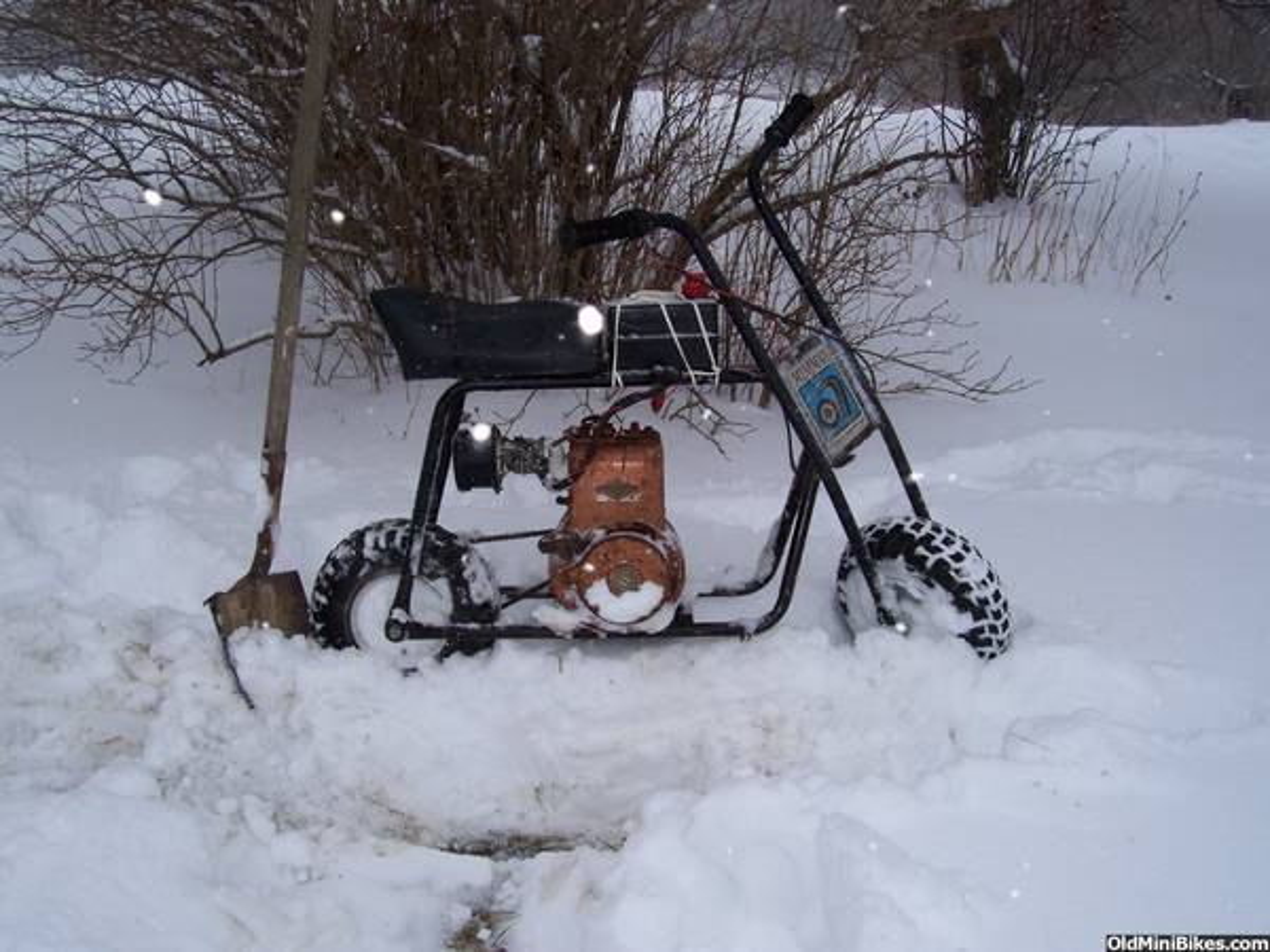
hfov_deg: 54.0
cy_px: 476
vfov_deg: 41.8
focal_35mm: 34
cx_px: 635
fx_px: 1247
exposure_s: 1/420
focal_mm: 5.6
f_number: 5.1
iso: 80
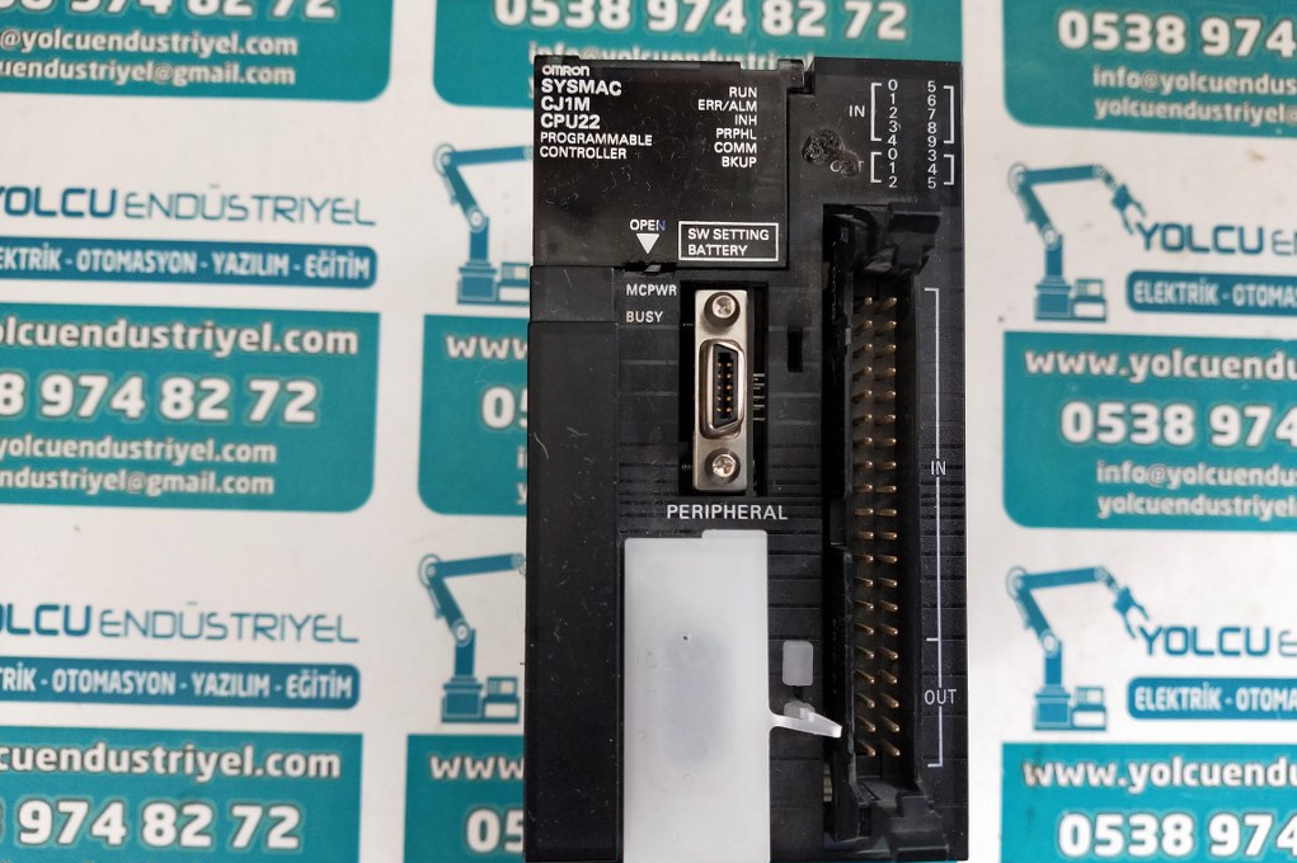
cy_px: 444
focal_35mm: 24
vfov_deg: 53.1
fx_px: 864
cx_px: 649
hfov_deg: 73.8
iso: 206
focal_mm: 3.99
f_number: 1.7
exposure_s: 1/33
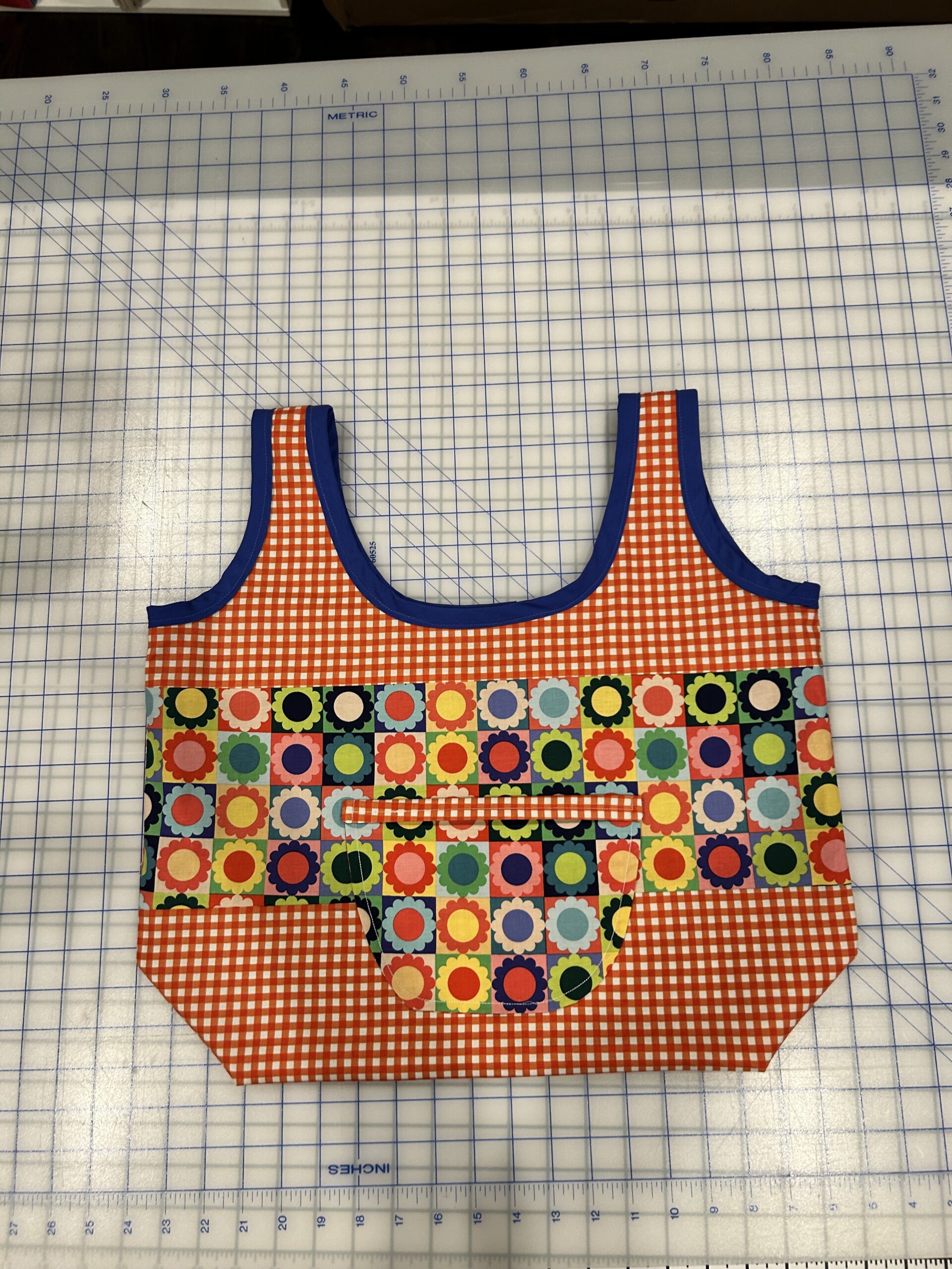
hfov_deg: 53.1
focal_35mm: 26
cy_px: 634
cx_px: 476
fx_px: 953
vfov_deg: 67.3
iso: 125
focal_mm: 5.7
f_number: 1.5
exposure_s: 1/60
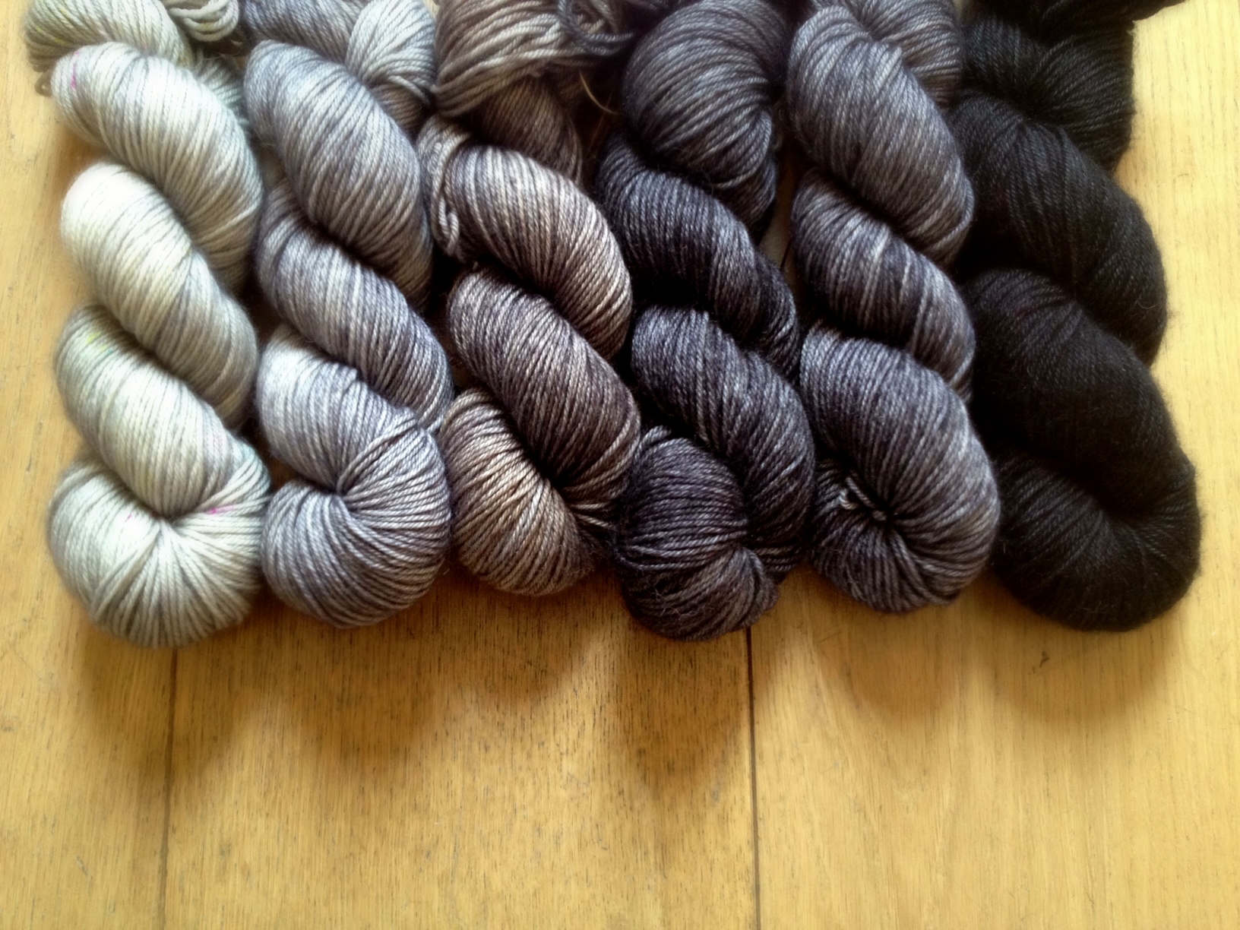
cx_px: 620
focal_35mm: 35
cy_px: 465
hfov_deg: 52.6
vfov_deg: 40.7
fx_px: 1254
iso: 125
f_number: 2.4
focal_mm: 4.28
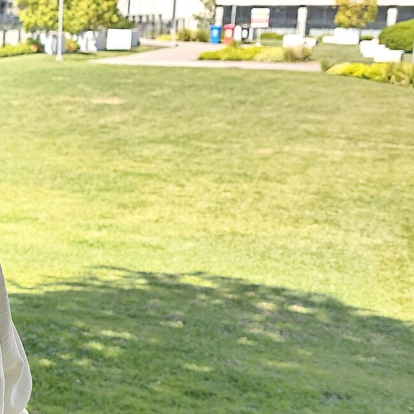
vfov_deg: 21.6
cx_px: -208
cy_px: 188
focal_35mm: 80
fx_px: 1082
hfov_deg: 19.0
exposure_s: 1/100
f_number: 1.7
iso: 32
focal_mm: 6.3
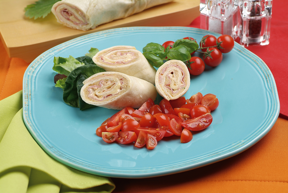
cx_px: 144
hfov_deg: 19.4
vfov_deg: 13.1
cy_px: 96
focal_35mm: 105
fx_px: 841
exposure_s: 1/125
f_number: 4.8
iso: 100
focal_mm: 70
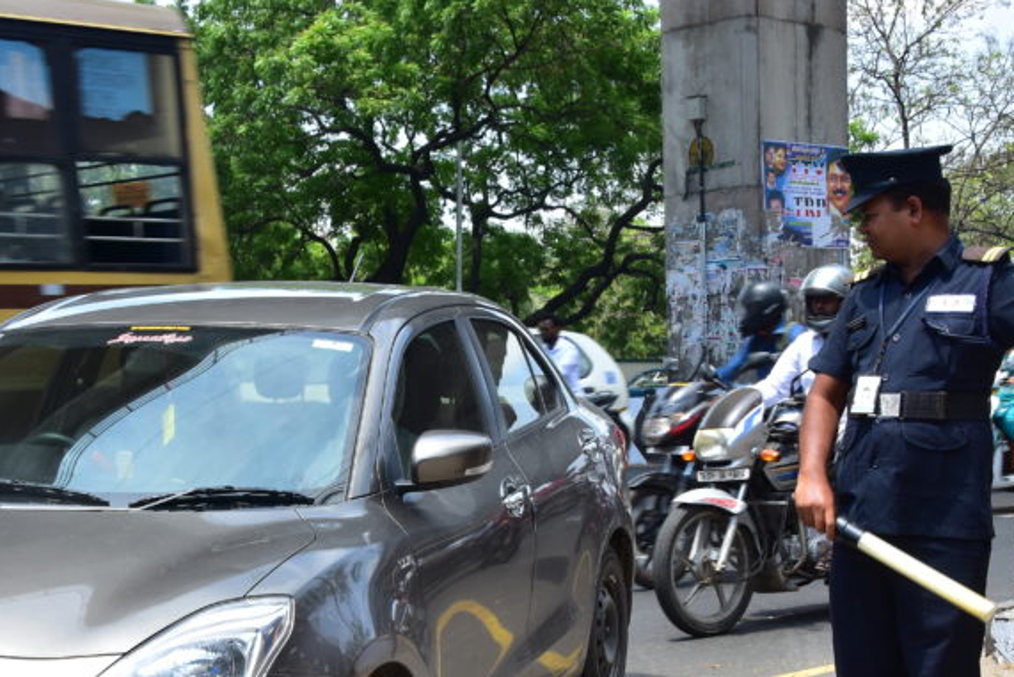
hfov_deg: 28.8
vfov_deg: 19.2
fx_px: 1972
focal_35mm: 70
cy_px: 587
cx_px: 538
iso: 200
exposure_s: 1/125
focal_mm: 26
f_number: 8
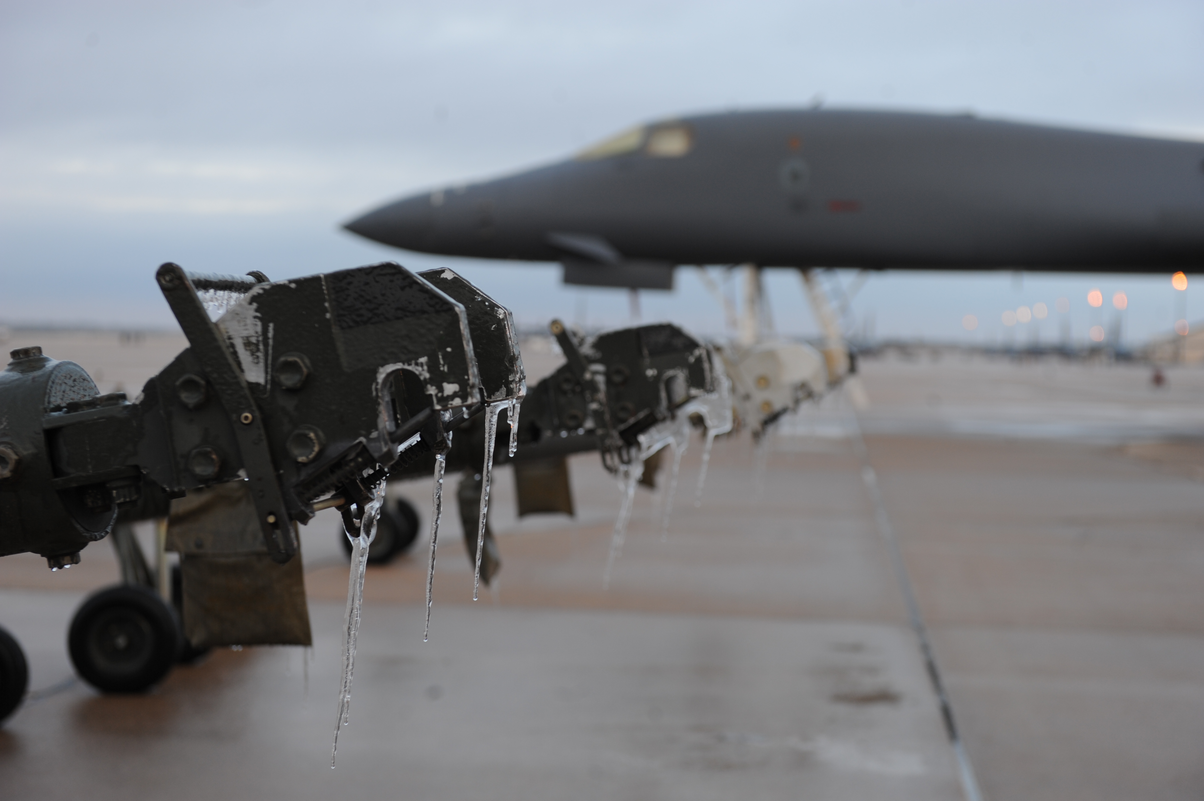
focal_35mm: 70
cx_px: 602
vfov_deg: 19.4
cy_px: 400
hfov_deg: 28.9
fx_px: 2340
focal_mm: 70
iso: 320
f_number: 4.5
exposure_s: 1/250
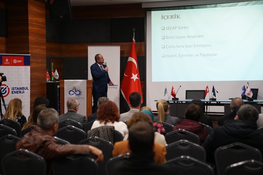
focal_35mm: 70
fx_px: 511
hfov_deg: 28.8
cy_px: 88
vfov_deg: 19.5
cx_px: 132
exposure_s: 1/160
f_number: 2.8
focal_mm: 70
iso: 2500
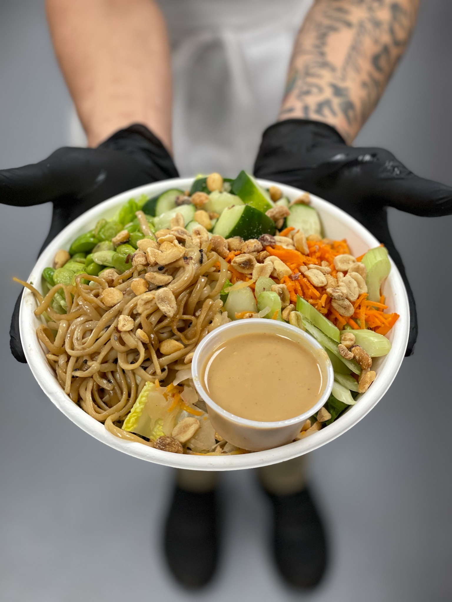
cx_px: 226
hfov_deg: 28.0
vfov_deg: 36.8
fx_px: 906
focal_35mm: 52
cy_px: 301
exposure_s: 1/120
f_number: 2
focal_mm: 6
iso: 160
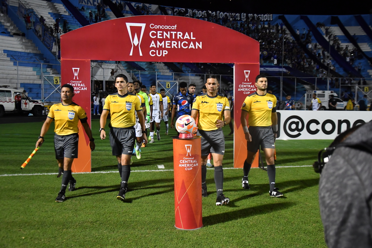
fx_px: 403
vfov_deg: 34.2
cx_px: 186
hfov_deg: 49.6
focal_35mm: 39
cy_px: 124
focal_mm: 26
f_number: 4
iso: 2000
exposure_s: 1/400
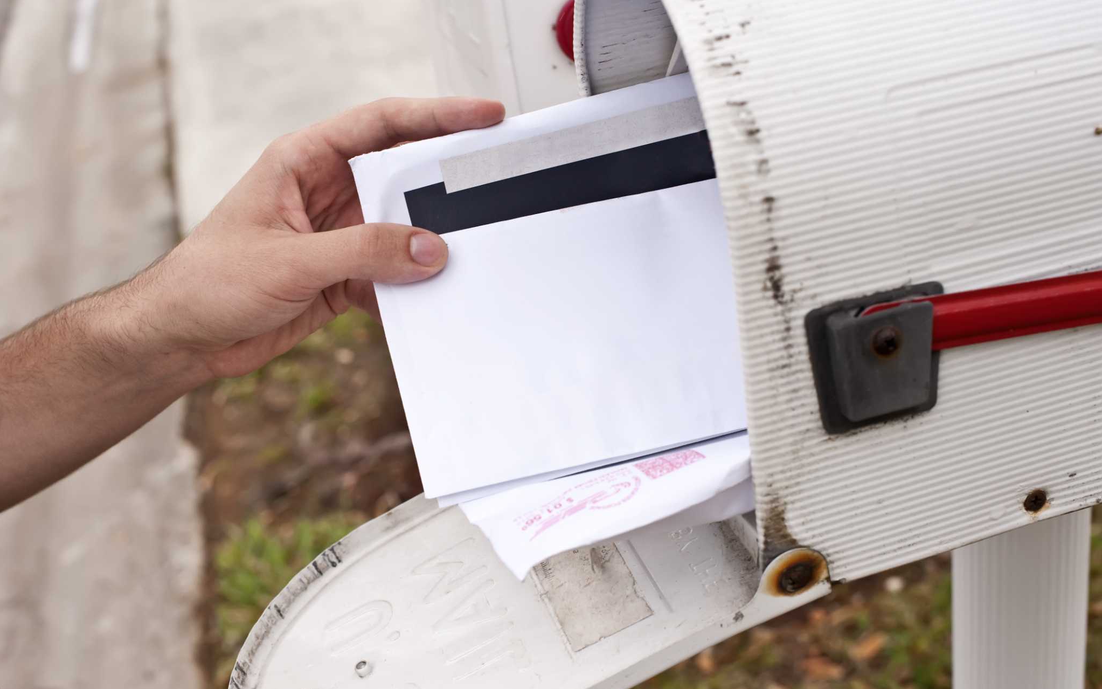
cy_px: 348
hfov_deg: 39.6
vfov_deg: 25.3
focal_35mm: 51
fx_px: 1532
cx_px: 551
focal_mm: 50
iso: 800
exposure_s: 1/400
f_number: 8
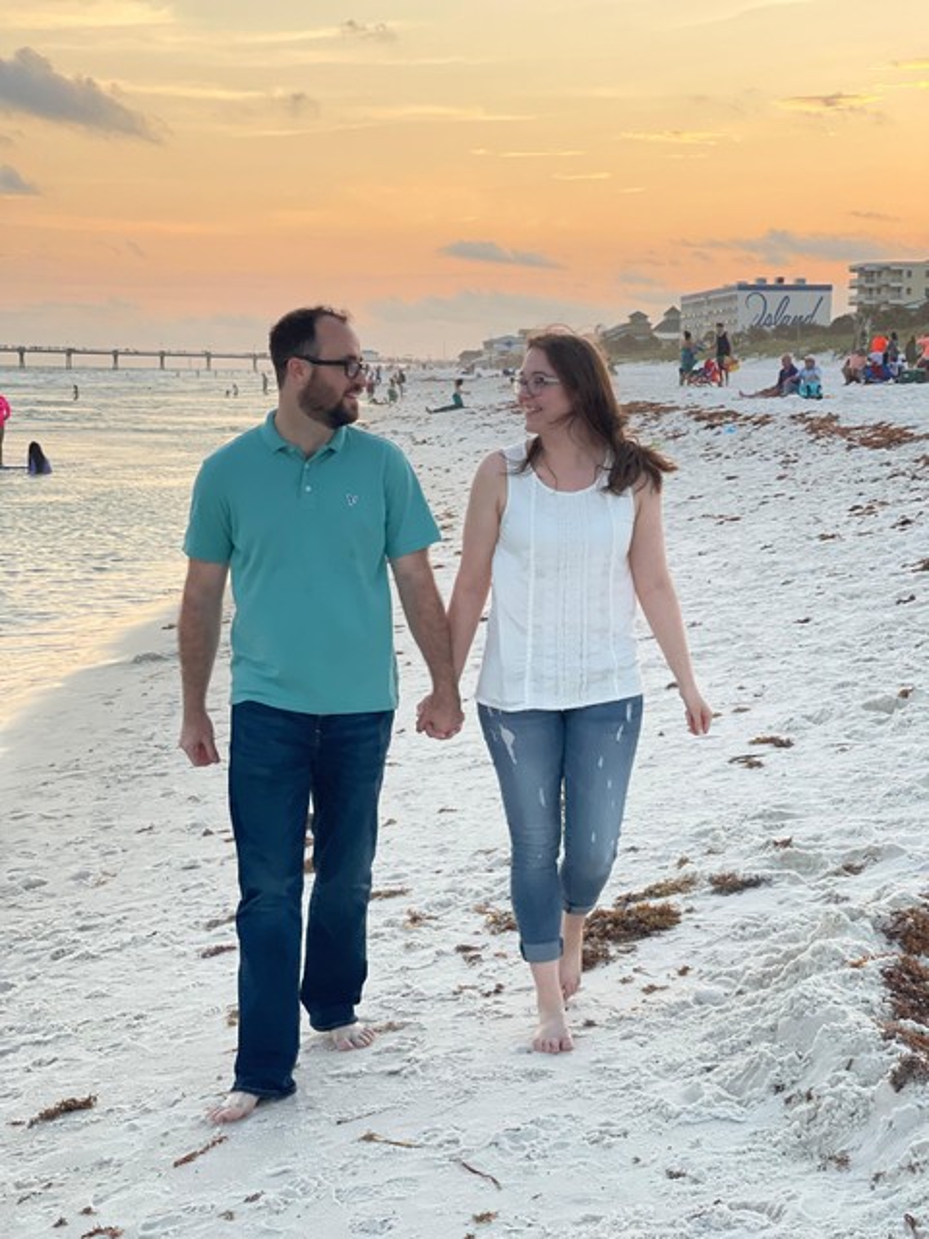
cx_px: 464
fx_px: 2290
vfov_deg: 30.3
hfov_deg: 22.9
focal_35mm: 64
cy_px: 620
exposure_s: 1/121
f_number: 2.2
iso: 50
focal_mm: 7.5
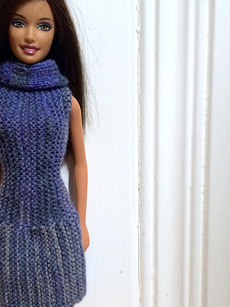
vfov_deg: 39.6
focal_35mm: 47
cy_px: 222
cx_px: 78
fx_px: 417
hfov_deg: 30.6
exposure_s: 1/30
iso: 200
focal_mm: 4.15
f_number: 2.2
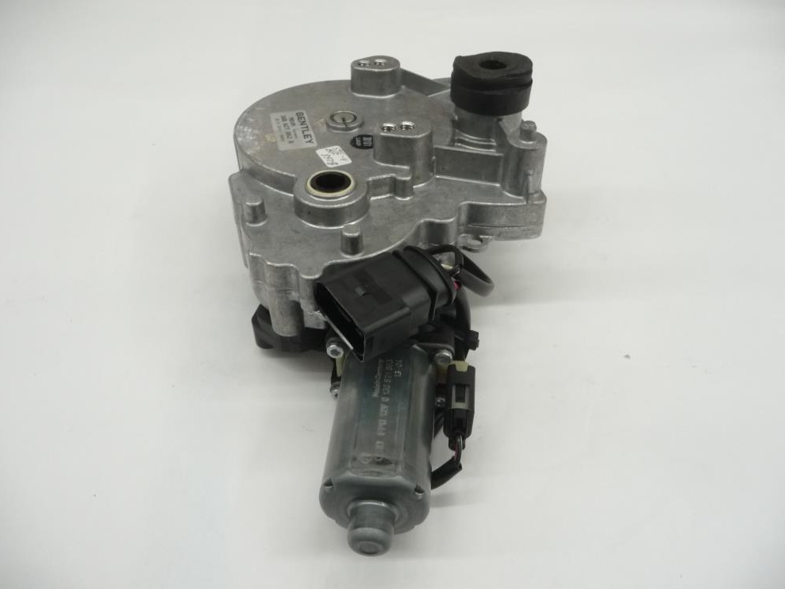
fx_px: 658
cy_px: 298
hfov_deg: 61.6
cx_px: 403
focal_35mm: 29
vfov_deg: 48.2
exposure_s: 1/30
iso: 200
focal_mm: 4.7
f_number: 3.3
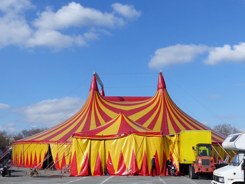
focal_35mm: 49
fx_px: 347
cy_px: 92
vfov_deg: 29.7
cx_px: 122
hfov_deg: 38.9
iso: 100
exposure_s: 1/1600
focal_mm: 8.7
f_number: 4
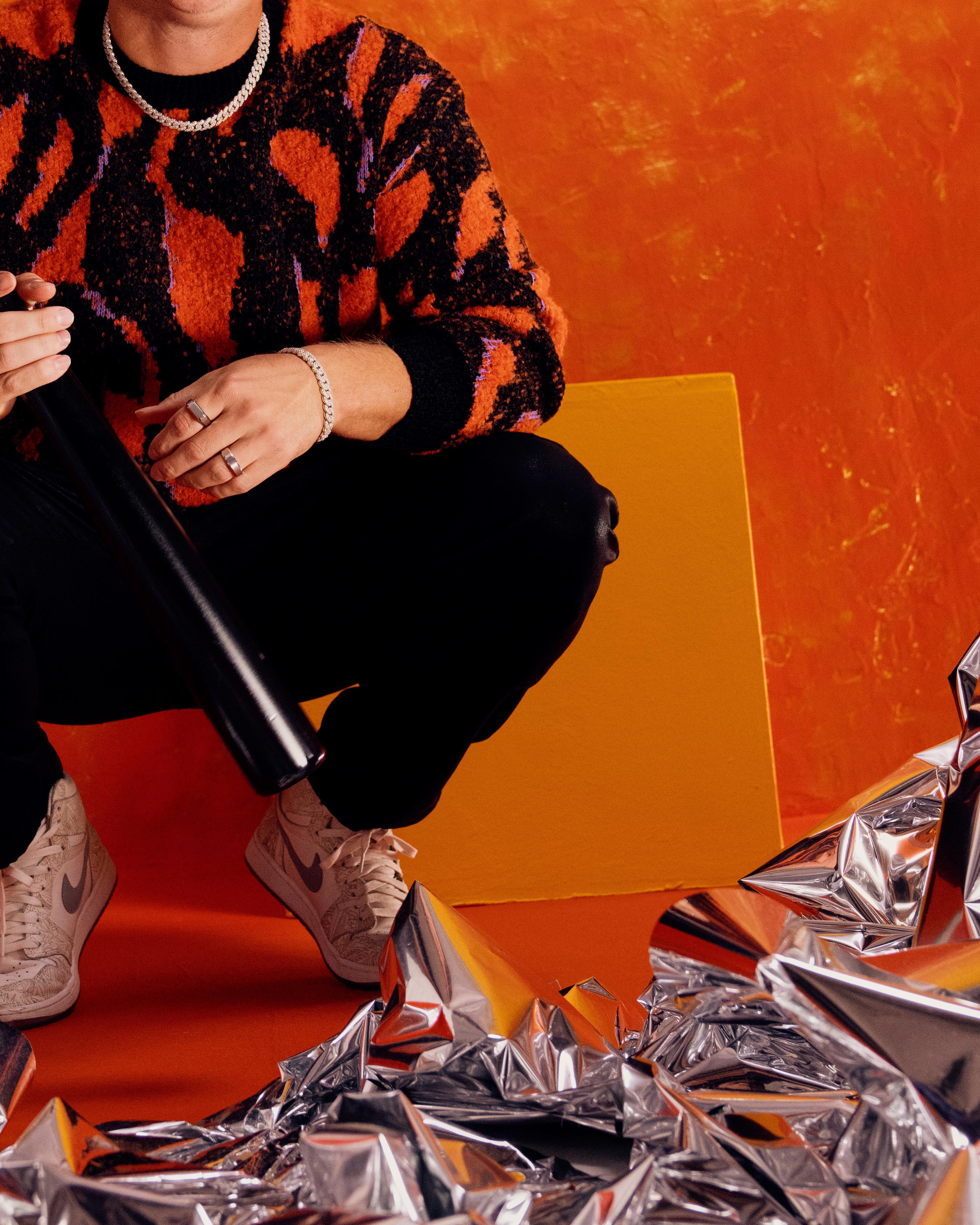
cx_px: 202
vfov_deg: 29.5
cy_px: 298
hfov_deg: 23.9
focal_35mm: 63
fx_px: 2284
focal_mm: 31
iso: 2000
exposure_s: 1/800
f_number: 4.5
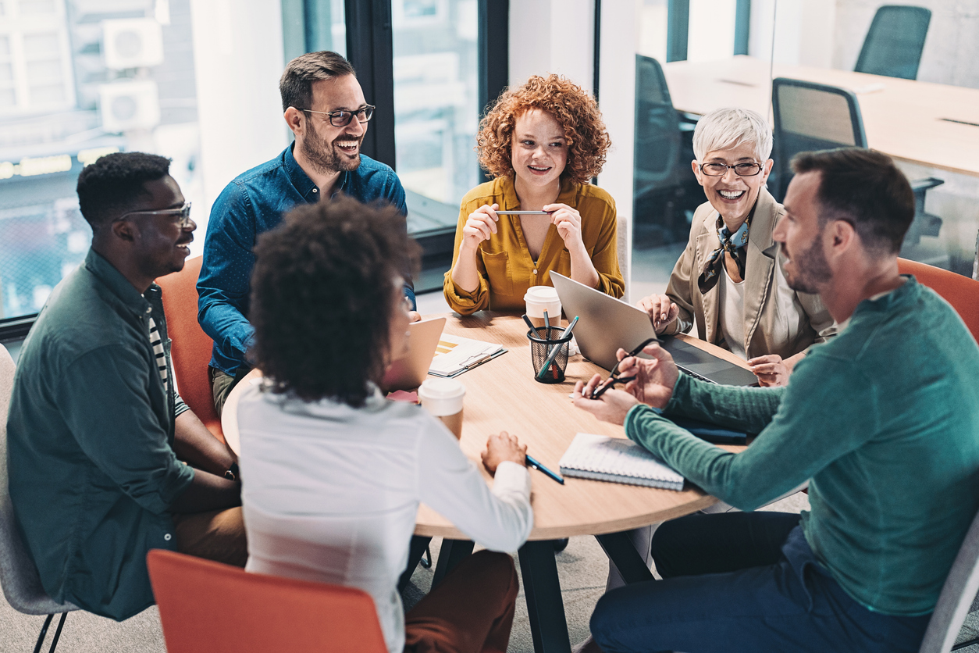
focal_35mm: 50
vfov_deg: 27.0
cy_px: 326
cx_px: 490
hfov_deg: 39.6
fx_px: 1360
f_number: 1.8
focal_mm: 50
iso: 1000
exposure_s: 1/320
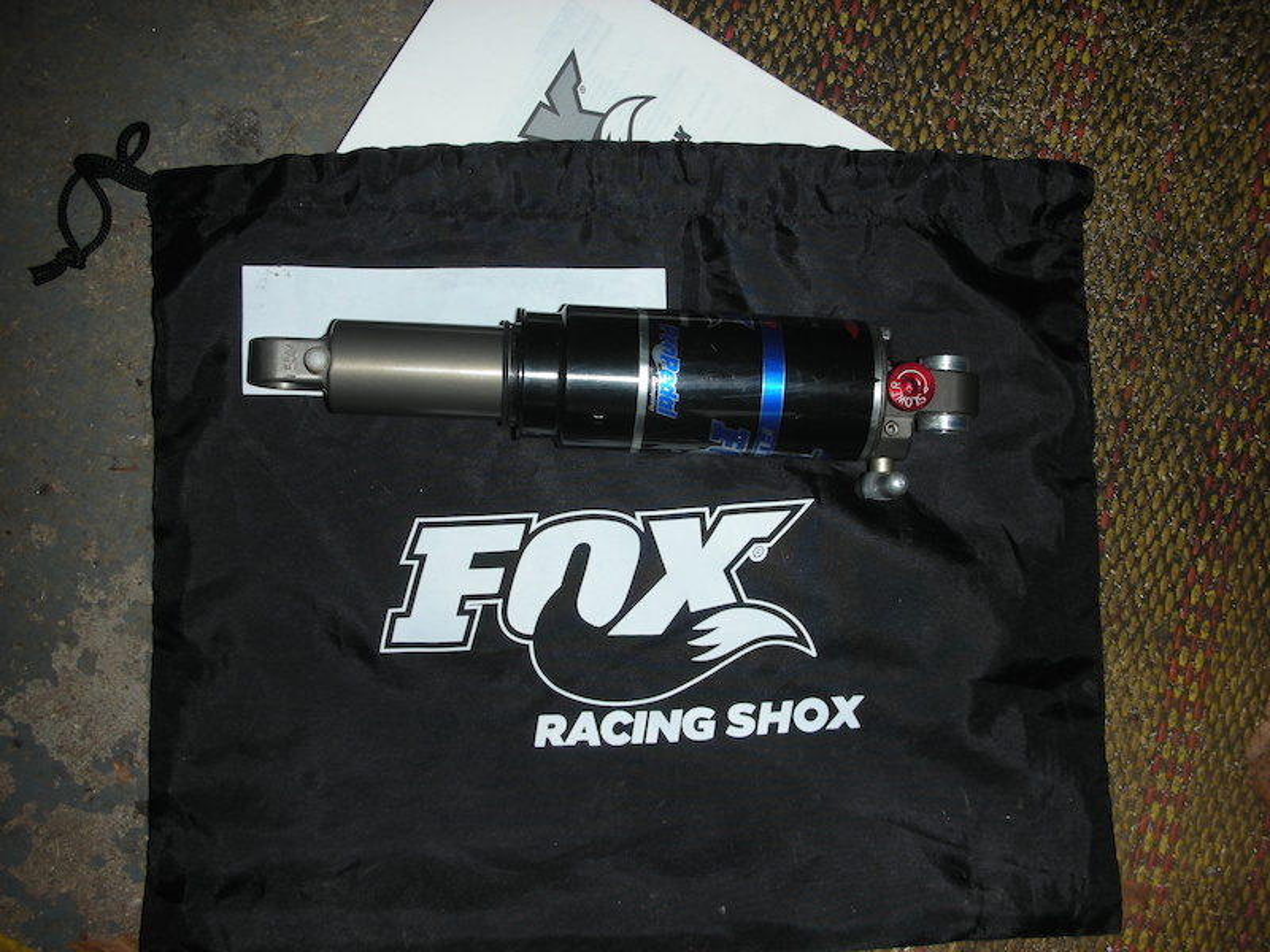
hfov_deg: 52.6
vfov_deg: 40.7
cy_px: 476
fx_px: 1284
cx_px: 635
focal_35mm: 35
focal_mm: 5.8
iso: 50
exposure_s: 1/60.1
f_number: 3
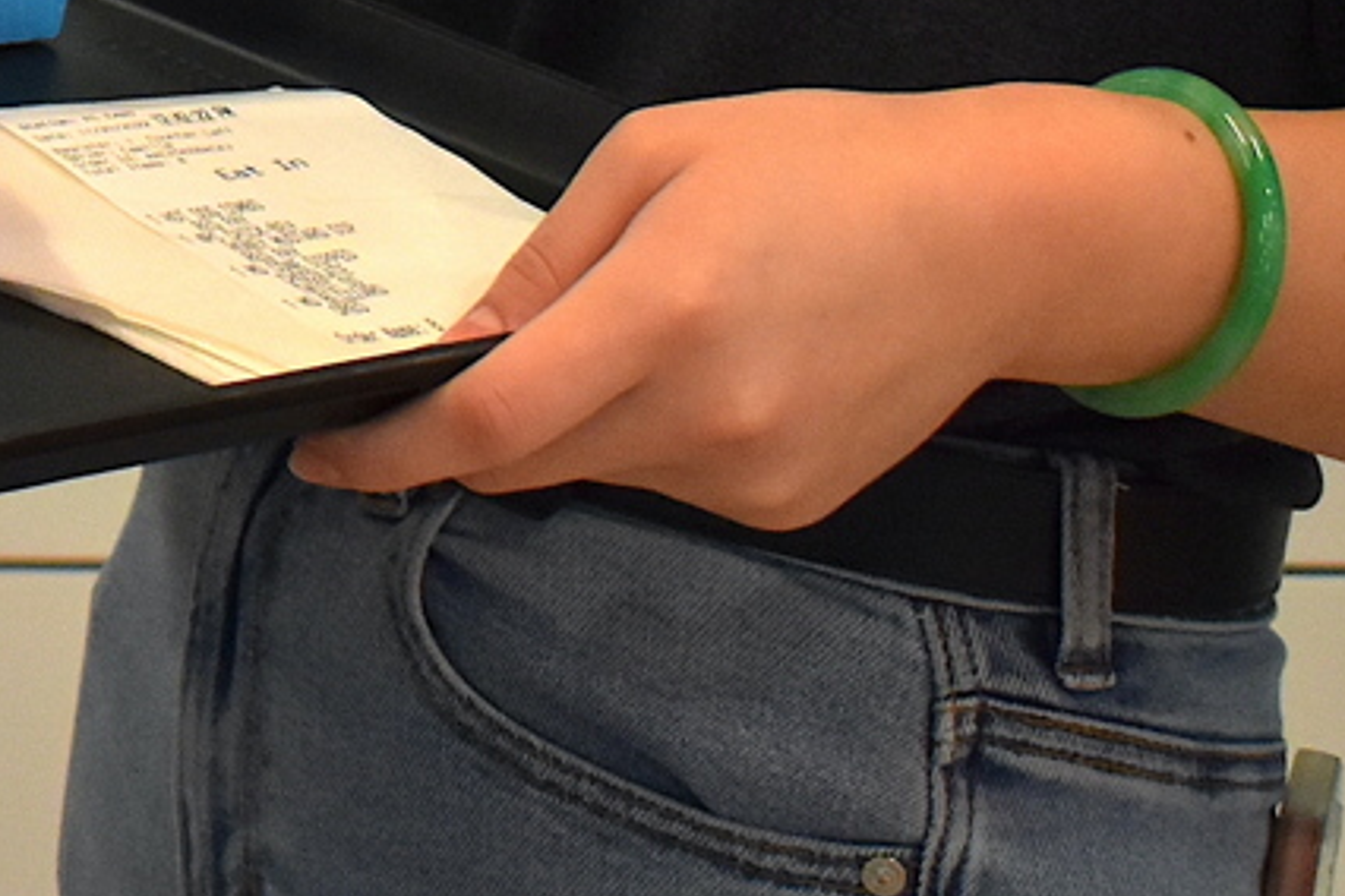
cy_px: -894
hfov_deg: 10.2
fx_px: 7111
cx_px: -1064
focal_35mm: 190
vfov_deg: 7.0
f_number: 4
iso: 900
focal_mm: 27
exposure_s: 1/125
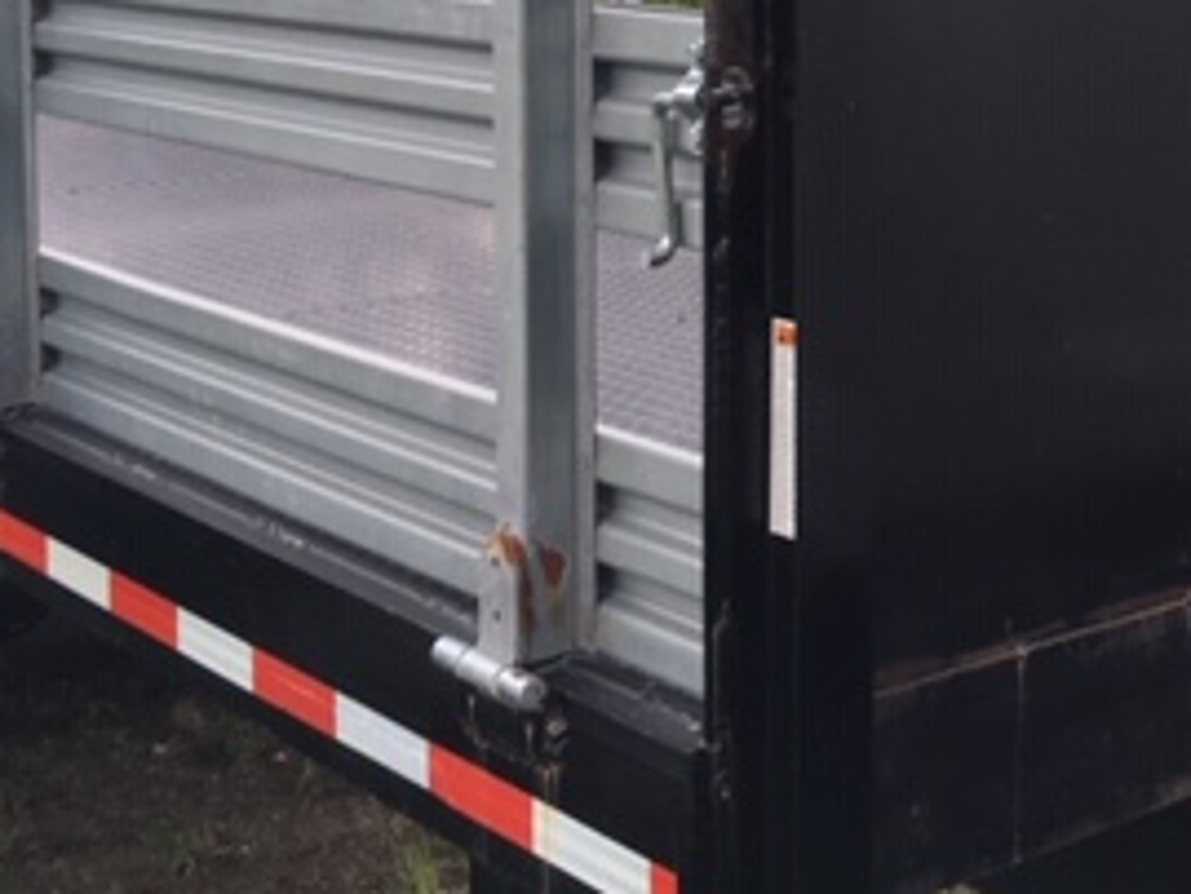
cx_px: 1213
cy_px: -75
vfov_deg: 20.4
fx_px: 2375
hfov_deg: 26.5
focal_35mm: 69
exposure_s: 1/125
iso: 25
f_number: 2.2
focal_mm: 4.15
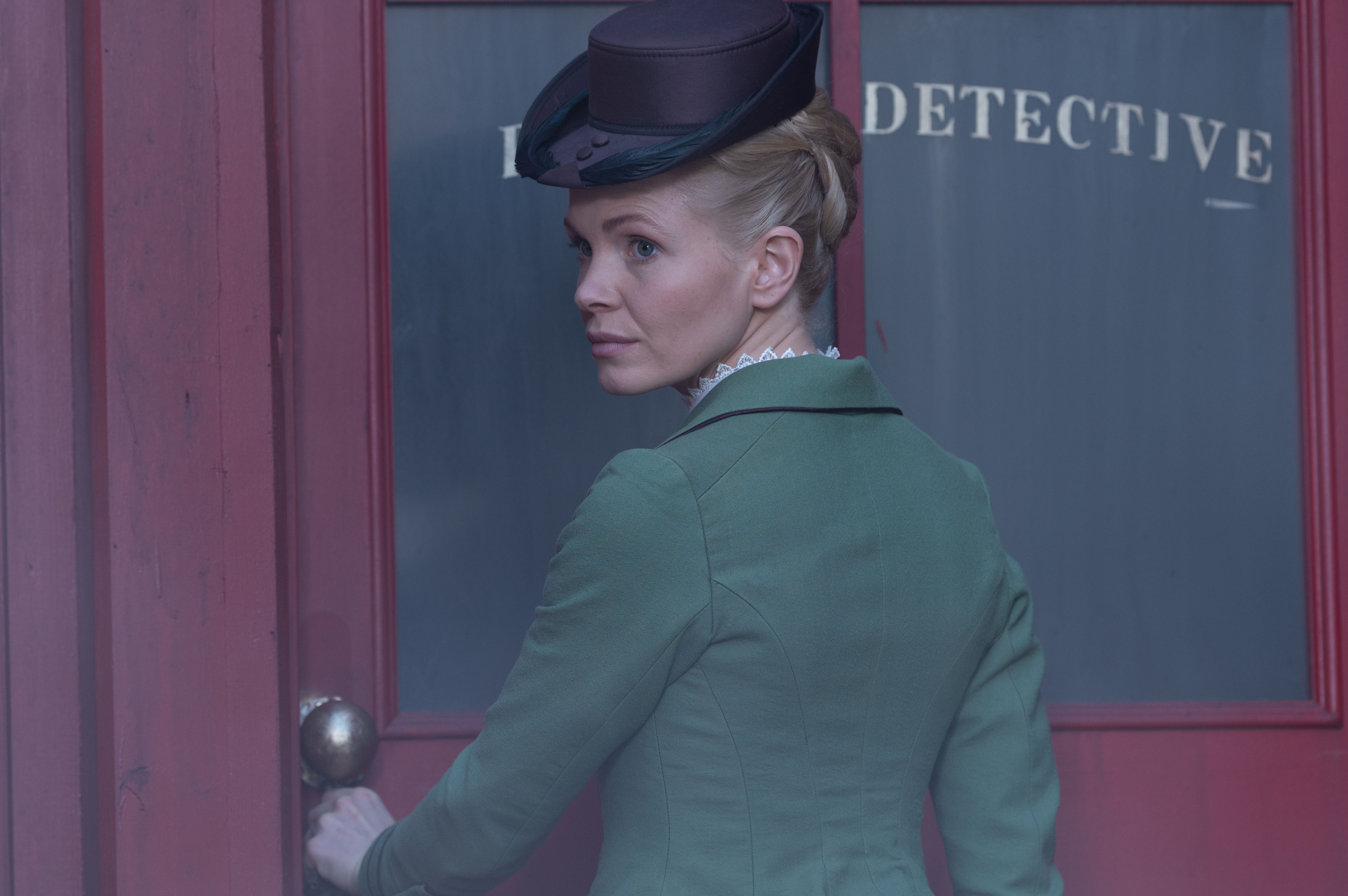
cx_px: 548
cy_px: 444
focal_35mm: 293
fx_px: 10964
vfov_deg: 4.7
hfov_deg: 7.0
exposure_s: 1/320
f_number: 4
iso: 200
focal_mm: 185
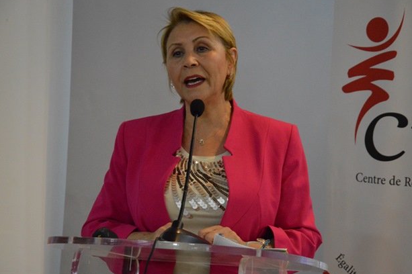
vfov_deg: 11.6
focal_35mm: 118
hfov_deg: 17.4
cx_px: 203
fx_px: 1344
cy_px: 136
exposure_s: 1/80
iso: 3200
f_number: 5.3
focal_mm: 75
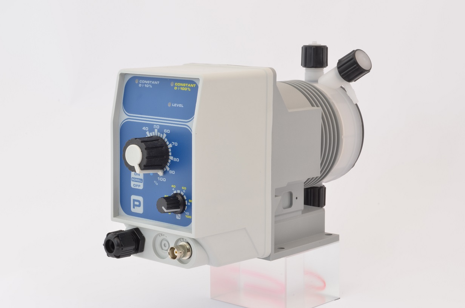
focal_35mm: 82
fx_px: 1063
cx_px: 232
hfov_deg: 24.7
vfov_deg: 16.5
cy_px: 154
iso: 100
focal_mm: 55
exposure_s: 1
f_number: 20
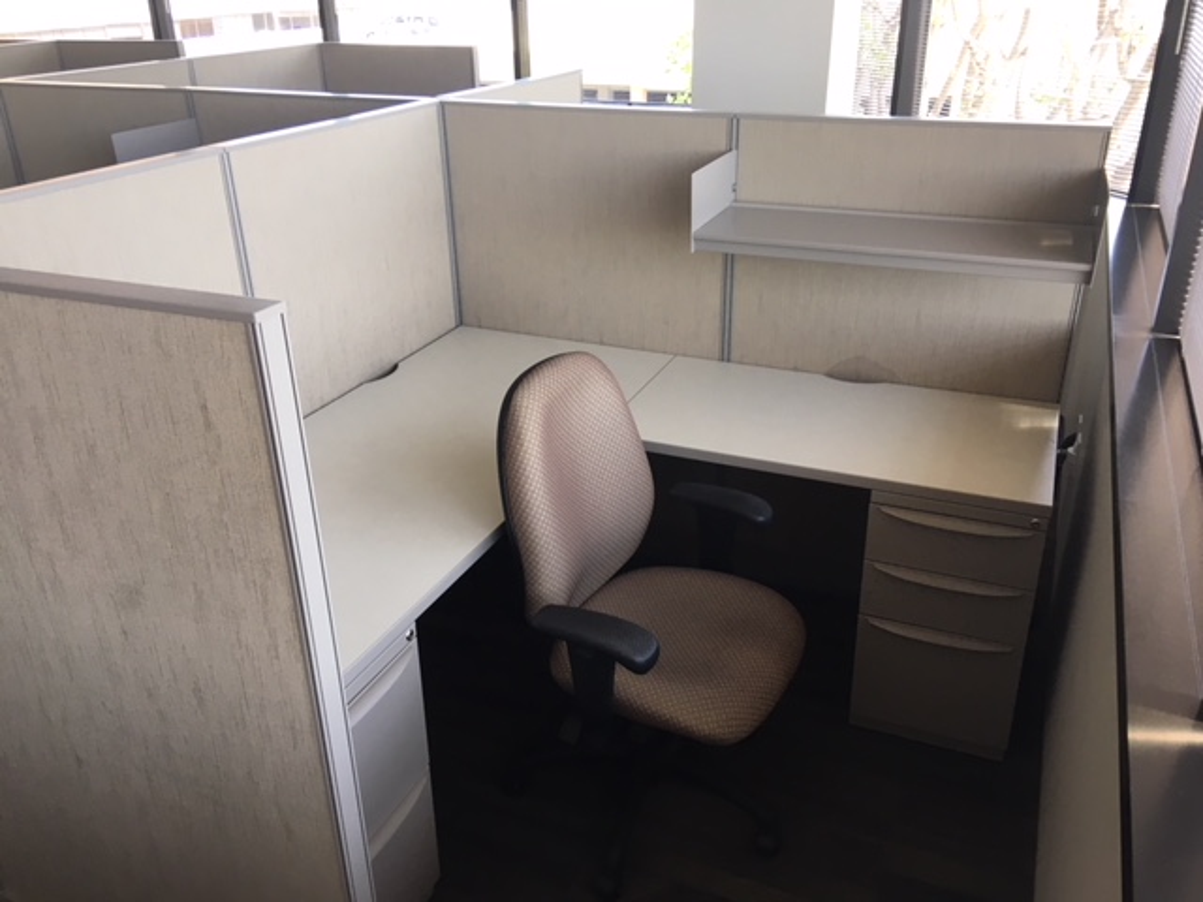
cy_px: 451
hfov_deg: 61.7
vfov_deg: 48.2
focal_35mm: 29
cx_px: 602
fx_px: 1008
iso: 25
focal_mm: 4.15
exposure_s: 1/30
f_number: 2.2
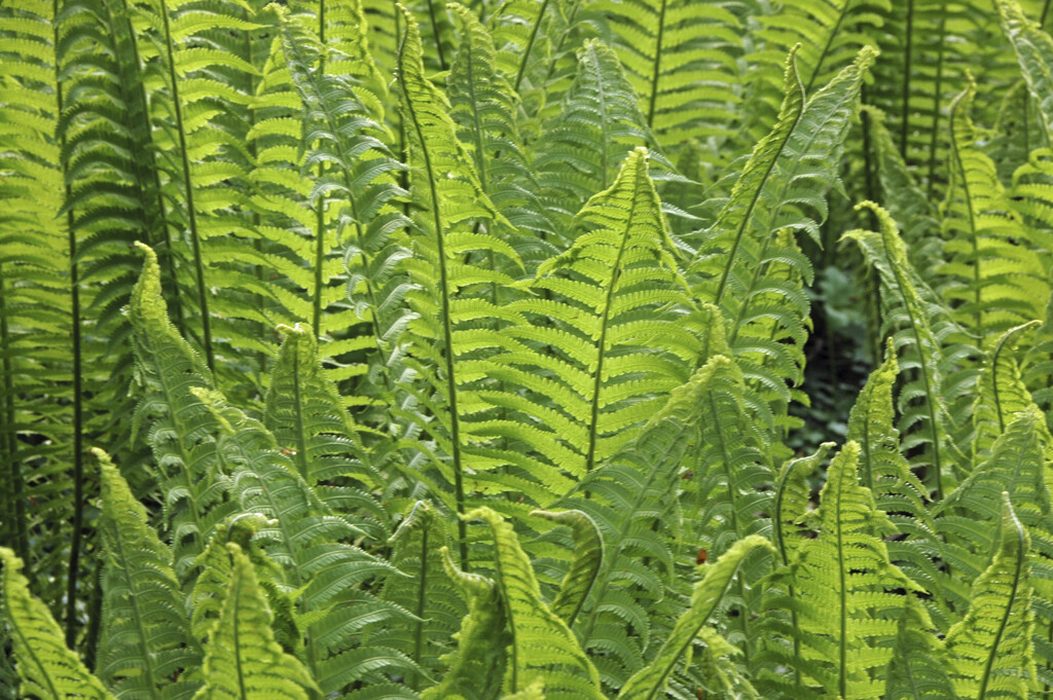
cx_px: 526
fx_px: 3595
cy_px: 350
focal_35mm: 123
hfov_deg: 16.7
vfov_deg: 11.1
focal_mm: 82
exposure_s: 1/50
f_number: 11
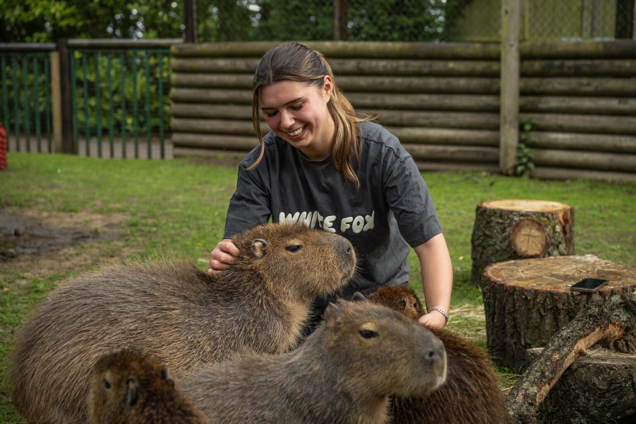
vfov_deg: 23.0
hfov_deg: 33.9
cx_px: 318
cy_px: 212
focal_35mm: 59
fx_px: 1042
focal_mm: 59
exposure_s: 1/500
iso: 160
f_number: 4.5
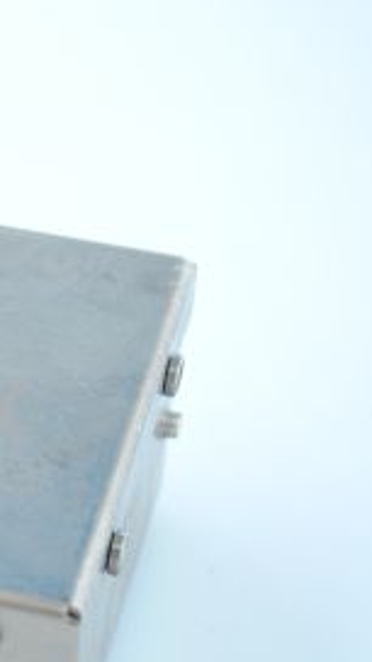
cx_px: -204
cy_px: 437
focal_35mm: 173
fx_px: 3034
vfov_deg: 12.4
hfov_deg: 6.9
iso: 800
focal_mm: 75
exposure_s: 1/100
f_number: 7.1
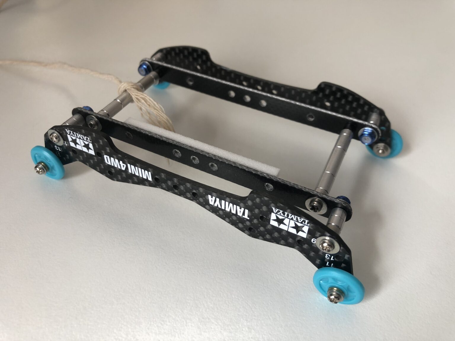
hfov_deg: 63.4
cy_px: 170
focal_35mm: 28
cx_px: 228
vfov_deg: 49.7
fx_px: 368
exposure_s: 1/40
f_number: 1.8
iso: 25
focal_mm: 4
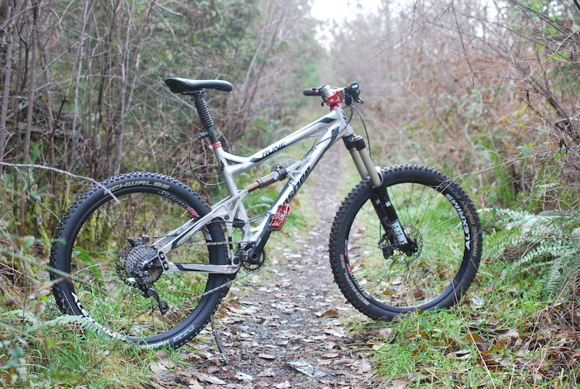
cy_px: 194
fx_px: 847
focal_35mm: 52
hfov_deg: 37.8
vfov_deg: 25.8
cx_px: 290
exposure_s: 1/50
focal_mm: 35
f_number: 3.5
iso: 200
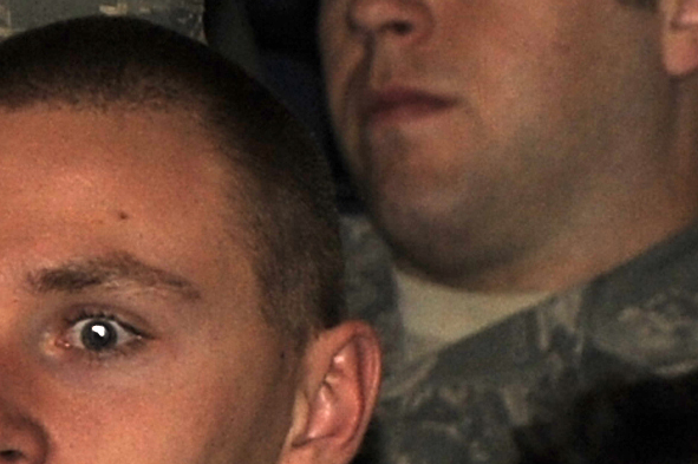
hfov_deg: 1.7
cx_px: -141
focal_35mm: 1225
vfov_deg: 1.1
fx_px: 23731
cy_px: -440
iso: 500
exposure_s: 1/125
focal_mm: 170
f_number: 6.3
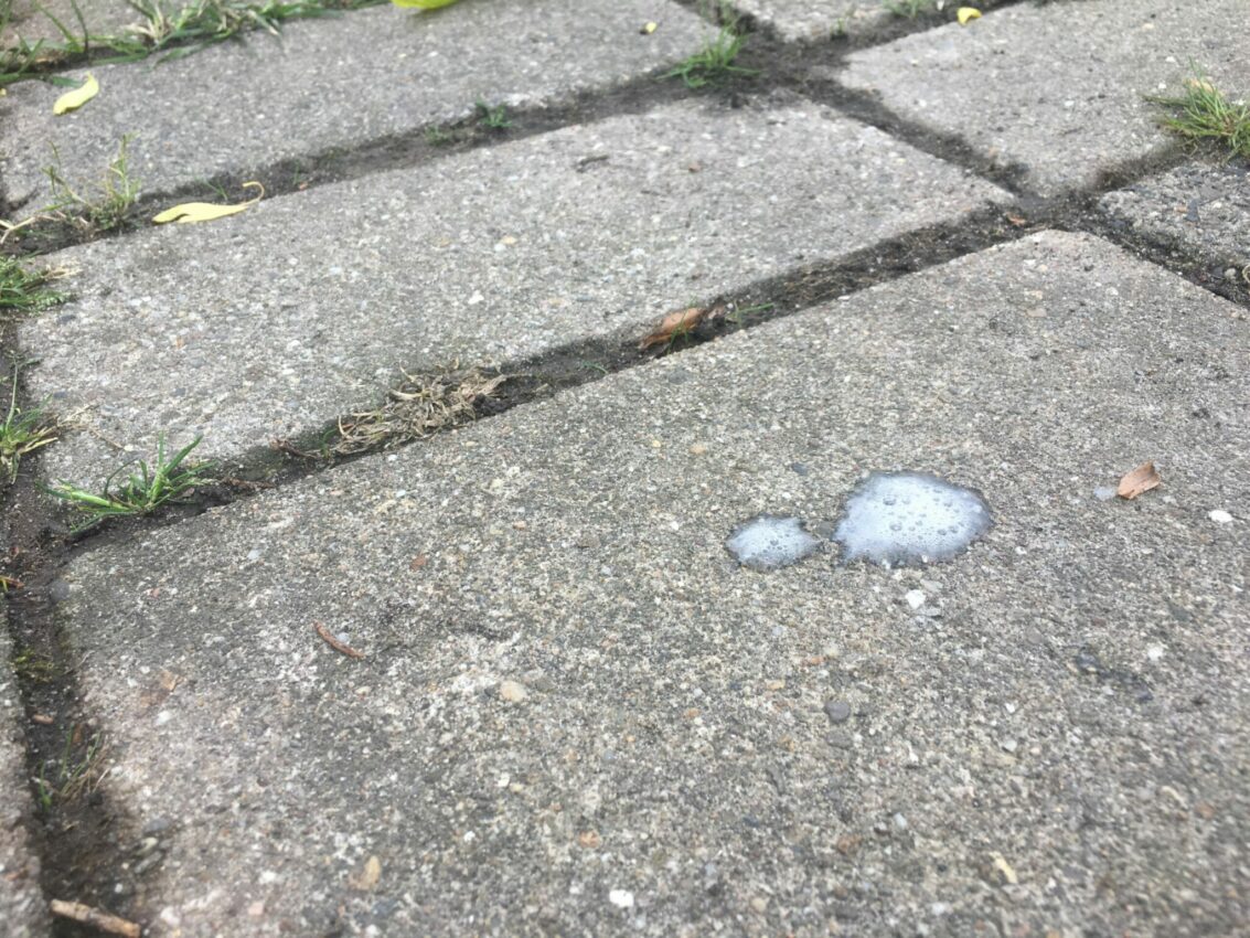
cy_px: 469
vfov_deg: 48.2
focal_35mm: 29
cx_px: 625
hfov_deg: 61.7
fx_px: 1047
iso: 25
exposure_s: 1/304
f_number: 2.2
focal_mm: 4.15
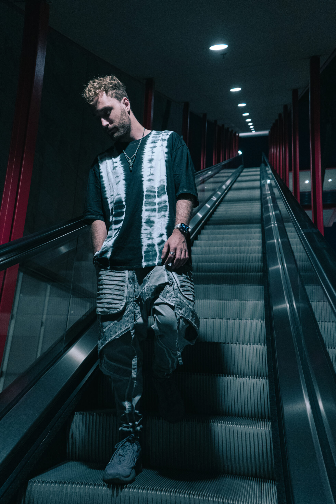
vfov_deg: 63.7
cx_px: 168
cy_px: 252
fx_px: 406
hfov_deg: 45.0
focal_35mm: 29
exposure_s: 1/60
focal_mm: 29
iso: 3200
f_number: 4
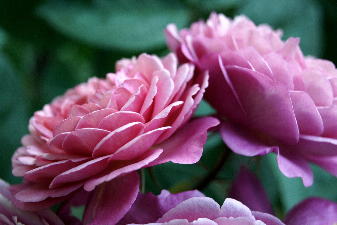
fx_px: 772
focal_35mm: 82
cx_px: 168
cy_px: 112
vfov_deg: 16.6
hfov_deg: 24.6
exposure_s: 1/100
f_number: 5.6
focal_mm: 55
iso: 1000
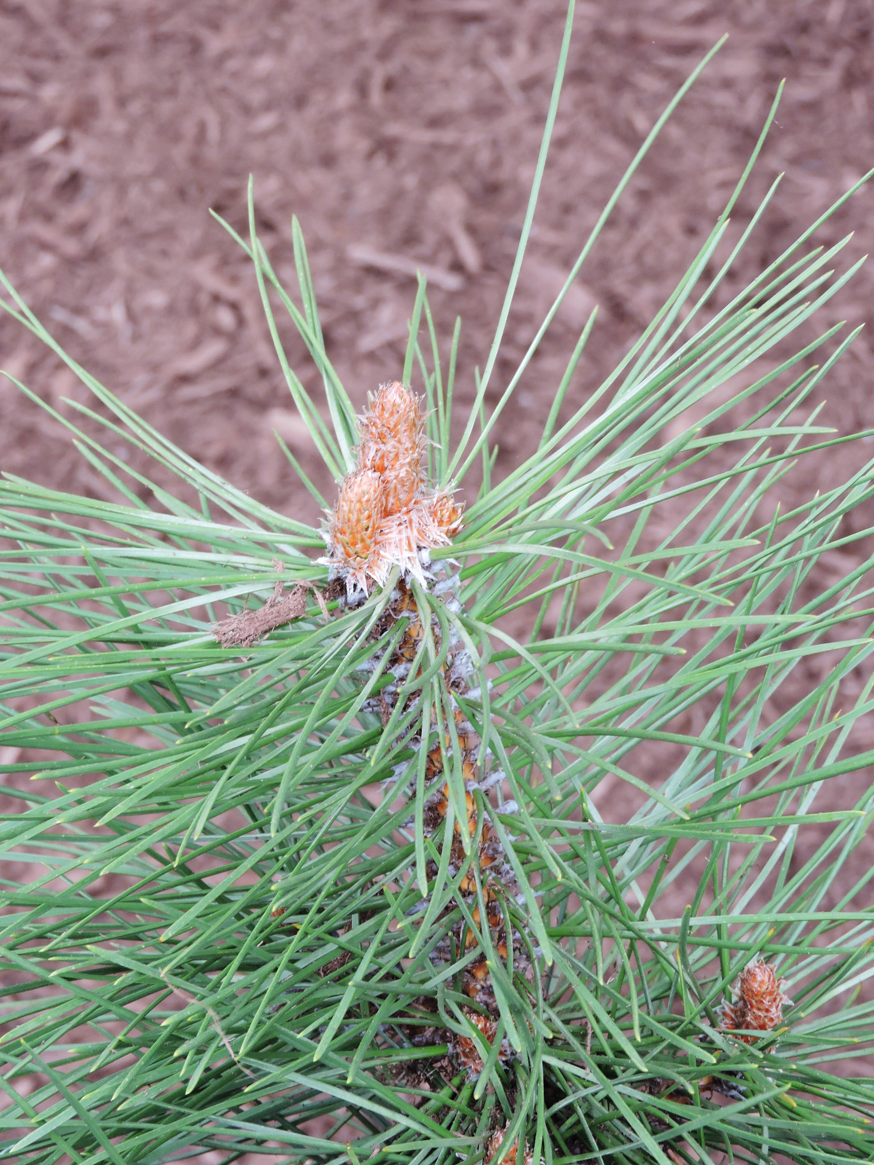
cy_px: 582
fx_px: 5723
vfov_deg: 11.6
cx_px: 437
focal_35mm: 170
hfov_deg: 8.7
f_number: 5.2
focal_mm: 30.5
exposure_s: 1/60
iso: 180
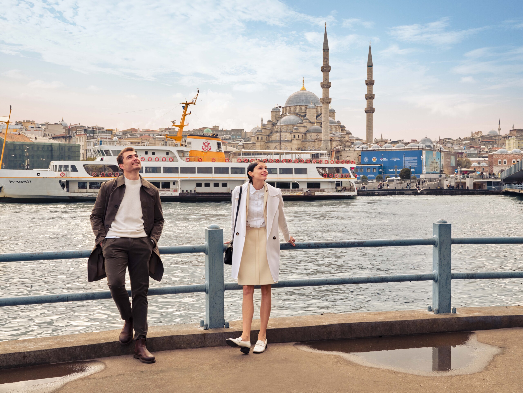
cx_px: 262
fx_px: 665
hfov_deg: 42.9
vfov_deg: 32.9
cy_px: 196
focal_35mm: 44
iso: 1600
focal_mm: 55.5
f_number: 14
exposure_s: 1/500
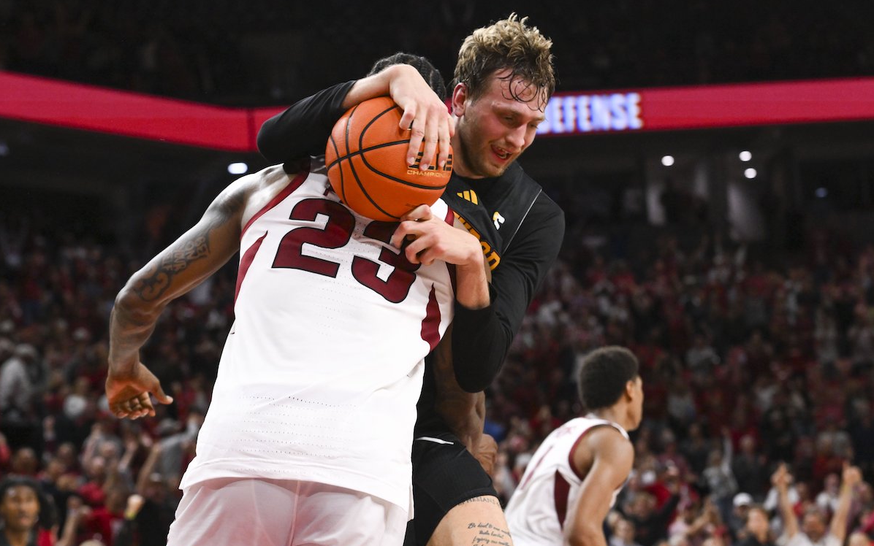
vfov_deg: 14.2
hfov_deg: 22.6
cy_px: 288
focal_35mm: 92
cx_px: 436
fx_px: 2192
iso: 3200
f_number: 3.5
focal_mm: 90
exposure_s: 1/1250
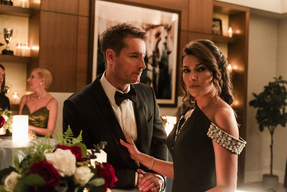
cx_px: 144
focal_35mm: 45
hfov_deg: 43.6
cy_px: 96
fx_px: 359
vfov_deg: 29.9
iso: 3200
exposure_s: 1/125
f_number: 2.8
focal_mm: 45
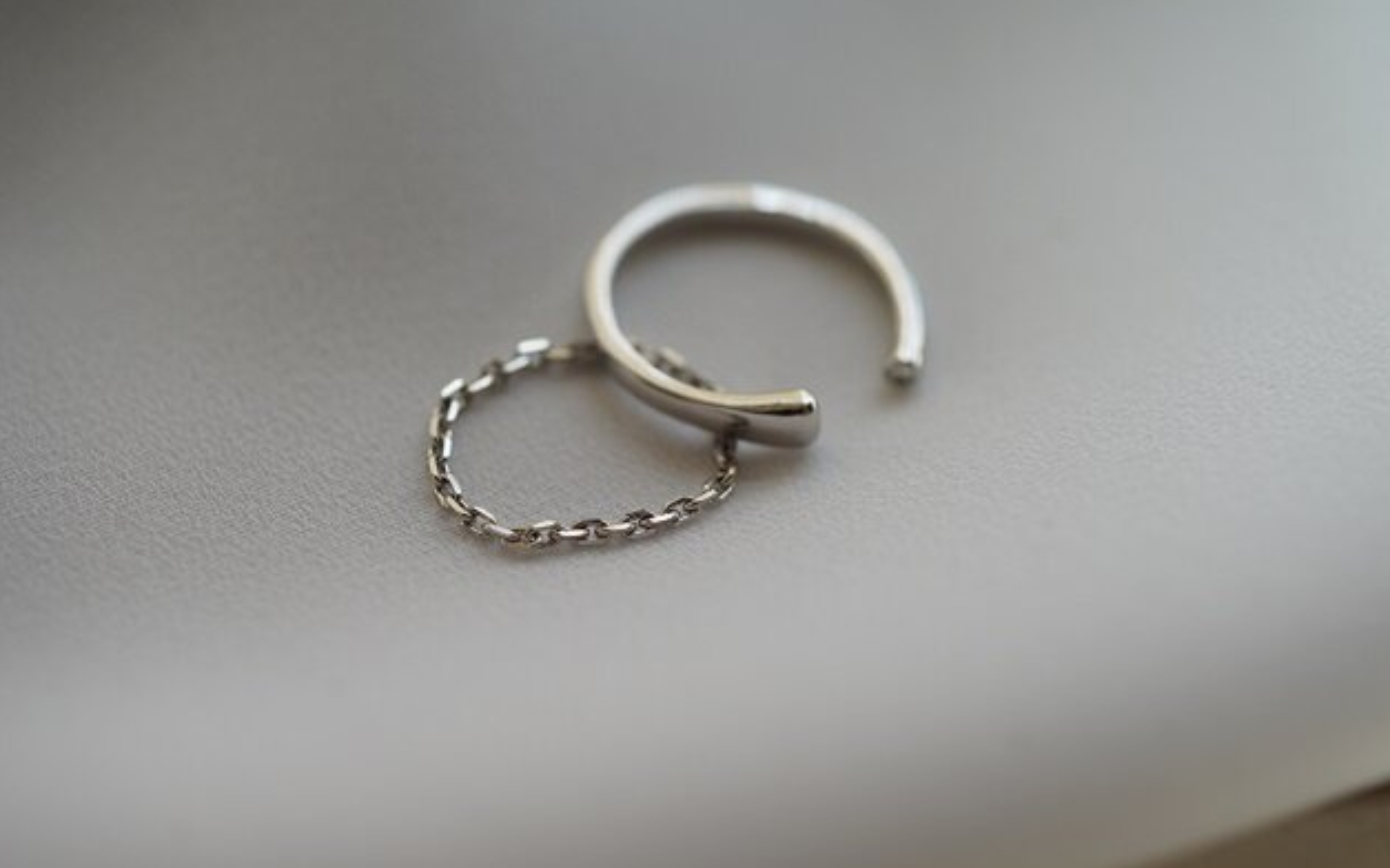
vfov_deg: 24.9
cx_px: 703
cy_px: 461
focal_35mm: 52
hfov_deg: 38.9
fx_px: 1970
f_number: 4
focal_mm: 50
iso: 100
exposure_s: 1/160
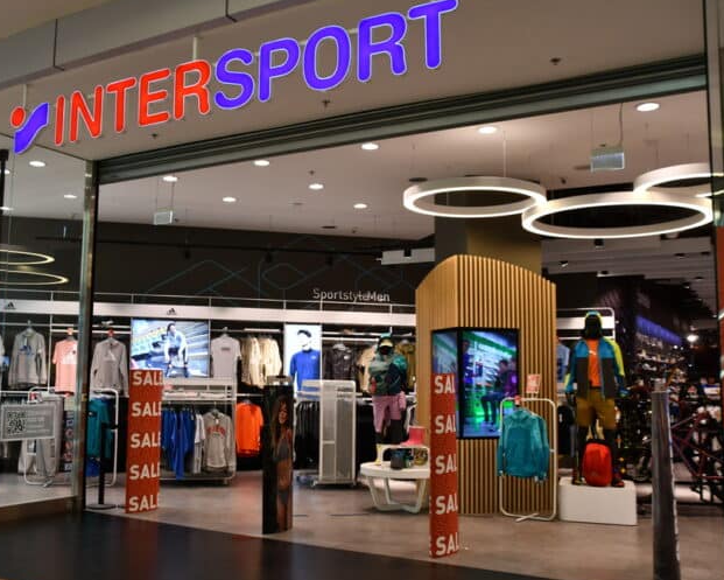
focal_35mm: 36
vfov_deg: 41.2
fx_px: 772
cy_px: 289
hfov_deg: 50.1
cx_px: 307
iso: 800
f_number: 3.5
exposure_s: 1/250
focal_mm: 21
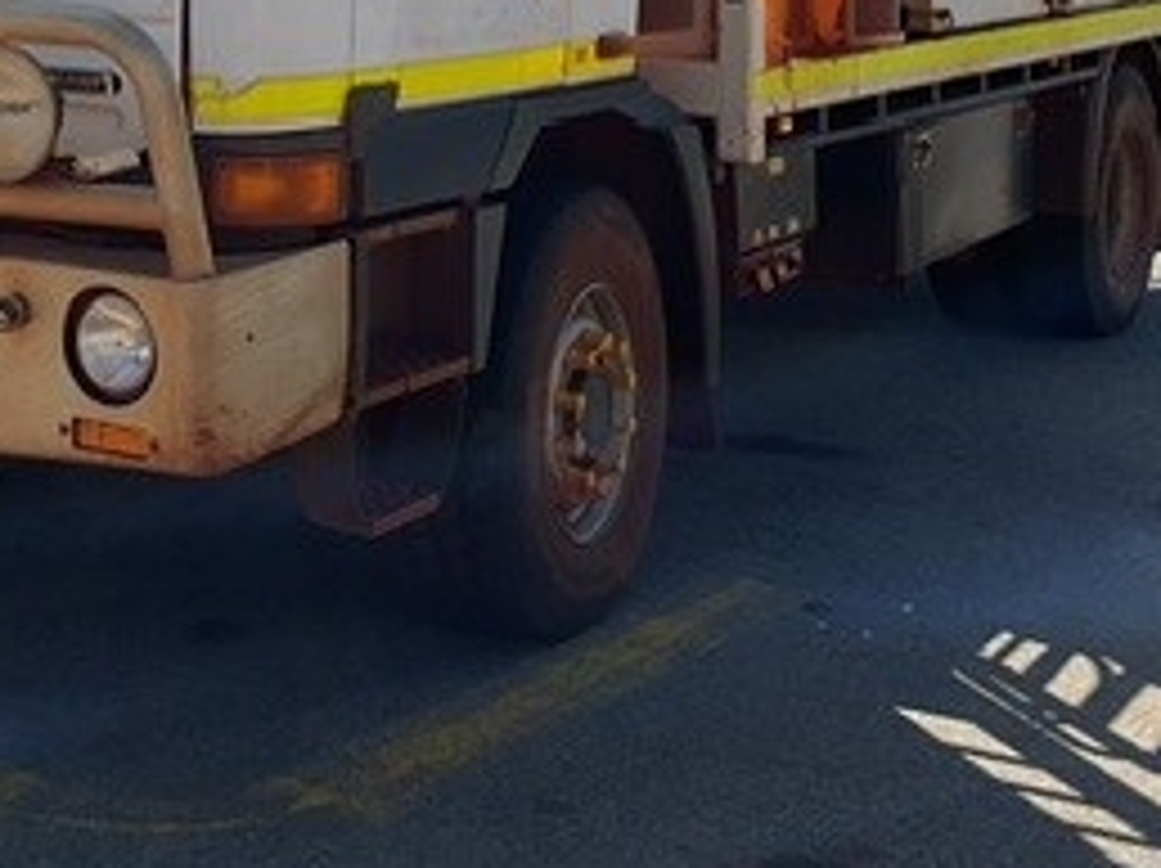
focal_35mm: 72
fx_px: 2413
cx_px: 261
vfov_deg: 19.6
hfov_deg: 26.6
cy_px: -58
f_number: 1.8
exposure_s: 1/1984
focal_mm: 3
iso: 16
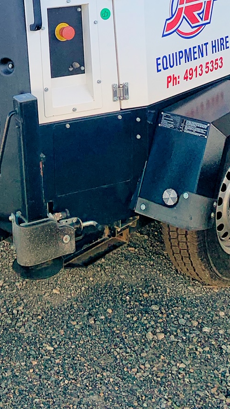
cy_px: -32
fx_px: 705
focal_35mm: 65
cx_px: 8
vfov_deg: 29.4
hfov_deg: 18.1
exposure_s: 1/1299
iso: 25
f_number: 1.8
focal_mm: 4.25
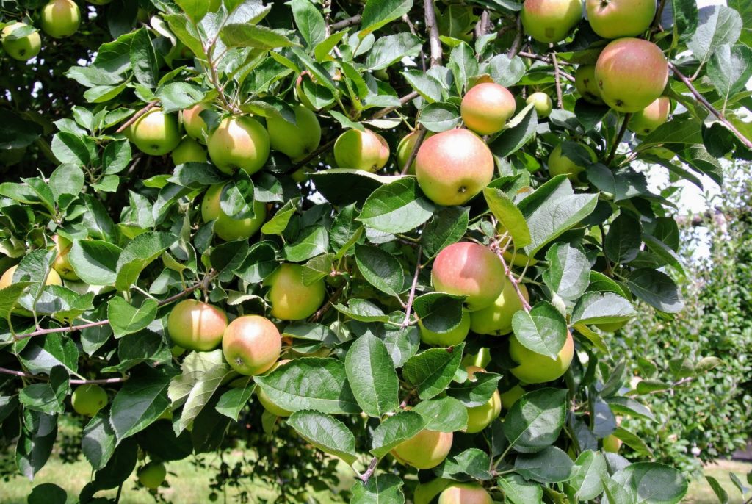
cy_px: 252
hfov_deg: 51.8
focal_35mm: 37
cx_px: 376
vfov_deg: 36.1
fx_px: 774
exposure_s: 1/200
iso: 100
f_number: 4
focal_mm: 14
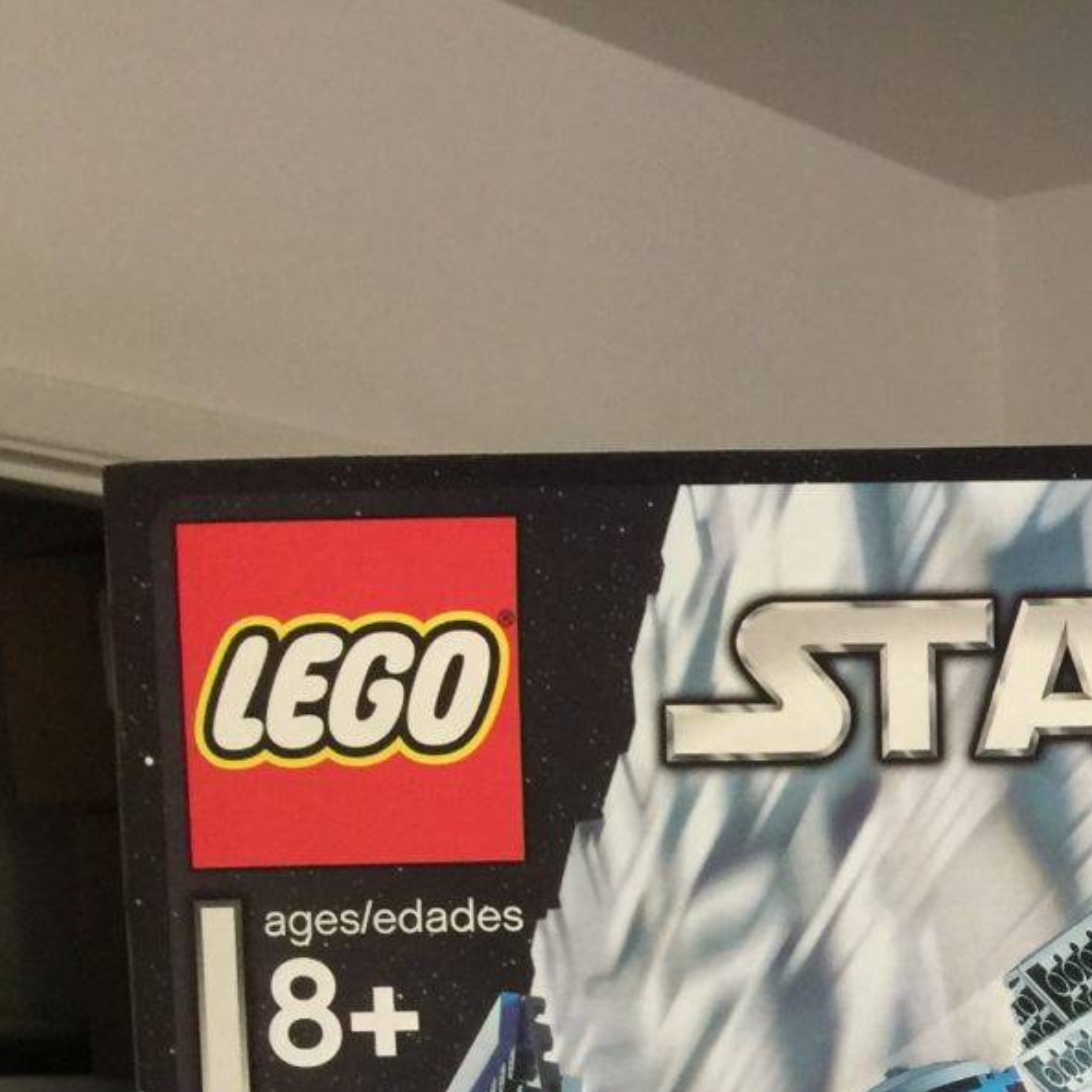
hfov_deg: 18.0
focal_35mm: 83
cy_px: 1322
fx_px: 2962
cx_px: 1762
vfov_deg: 19.6
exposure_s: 1/15
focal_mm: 4.15
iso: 50
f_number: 2.2
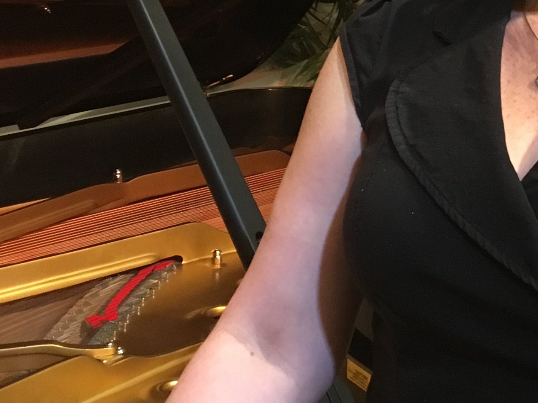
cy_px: 16
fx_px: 1306
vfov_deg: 17.2
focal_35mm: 84
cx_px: 520
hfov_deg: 22.5
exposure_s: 1/30
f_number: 2.2
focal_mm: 4.15
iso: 160
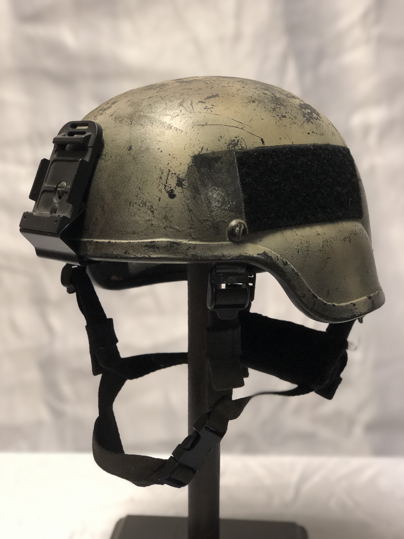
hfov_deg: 25.7
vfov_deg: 33.8
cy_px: 270
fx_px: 887
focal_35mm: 57
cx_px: 202
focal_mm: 6.6
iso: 250
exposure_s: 1/30
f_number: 2.8
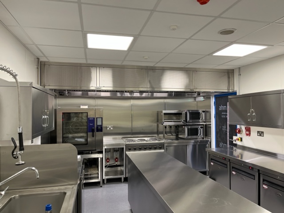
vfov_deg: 53.1
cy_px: 106
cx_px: 142
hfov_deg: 67.3
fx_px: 213
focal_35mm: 26
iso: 100
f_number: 1.6
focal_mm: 5.1
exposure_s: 1/100
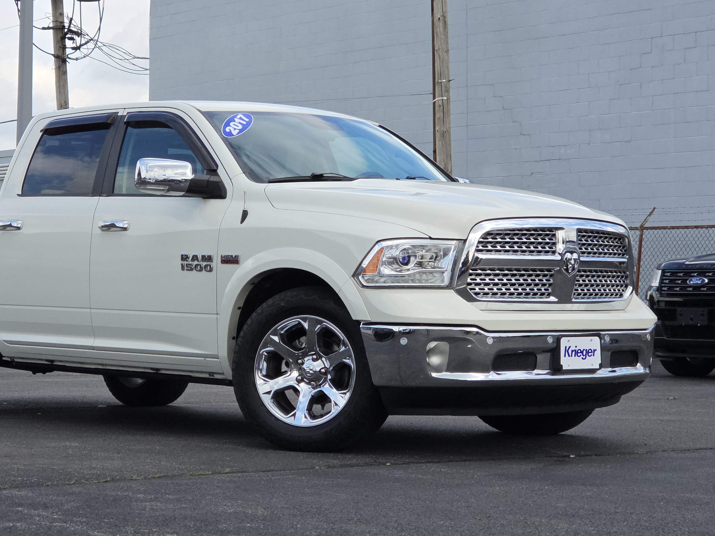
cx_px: 281
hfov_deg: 20.0
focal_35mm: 98
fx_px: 2024
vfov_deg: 15.1
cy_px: 172
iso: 25
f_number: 2.4
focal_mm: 7
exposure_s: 1/902
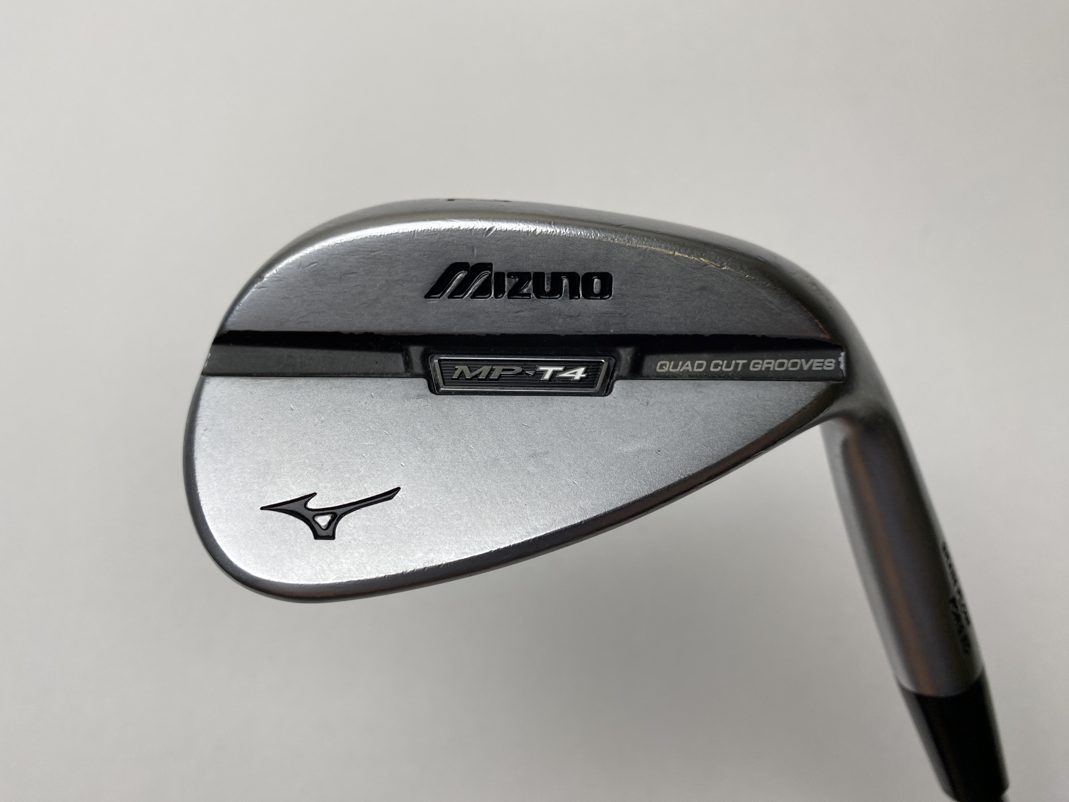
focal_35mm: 26
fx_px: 803
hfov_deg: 67.3
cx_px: 534
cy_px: 401
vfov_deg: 53.1
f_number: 1.8
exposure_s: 1/431
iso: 32
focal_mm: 4.25
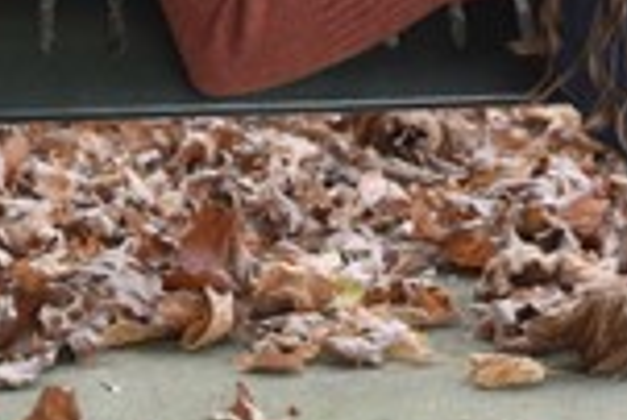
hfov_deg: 11.3
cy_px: -245
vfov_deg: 7.5
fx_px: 3155
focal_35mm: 181
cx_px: 392
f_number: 4
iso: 720
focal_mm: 38
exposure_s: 1/60
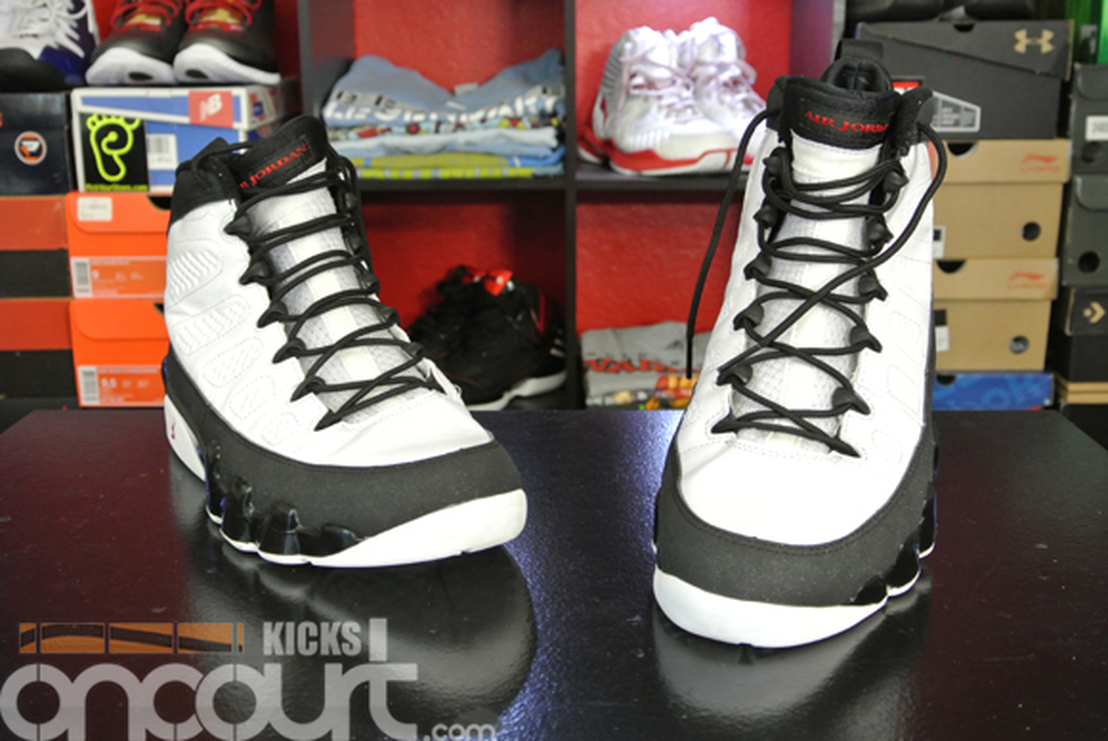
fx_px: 1232
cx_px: 554
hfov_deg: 48.4
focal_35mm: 40
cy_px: 370
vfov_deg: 33.5
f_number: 4.2
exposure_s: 1/13
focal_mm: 15.1
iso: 800
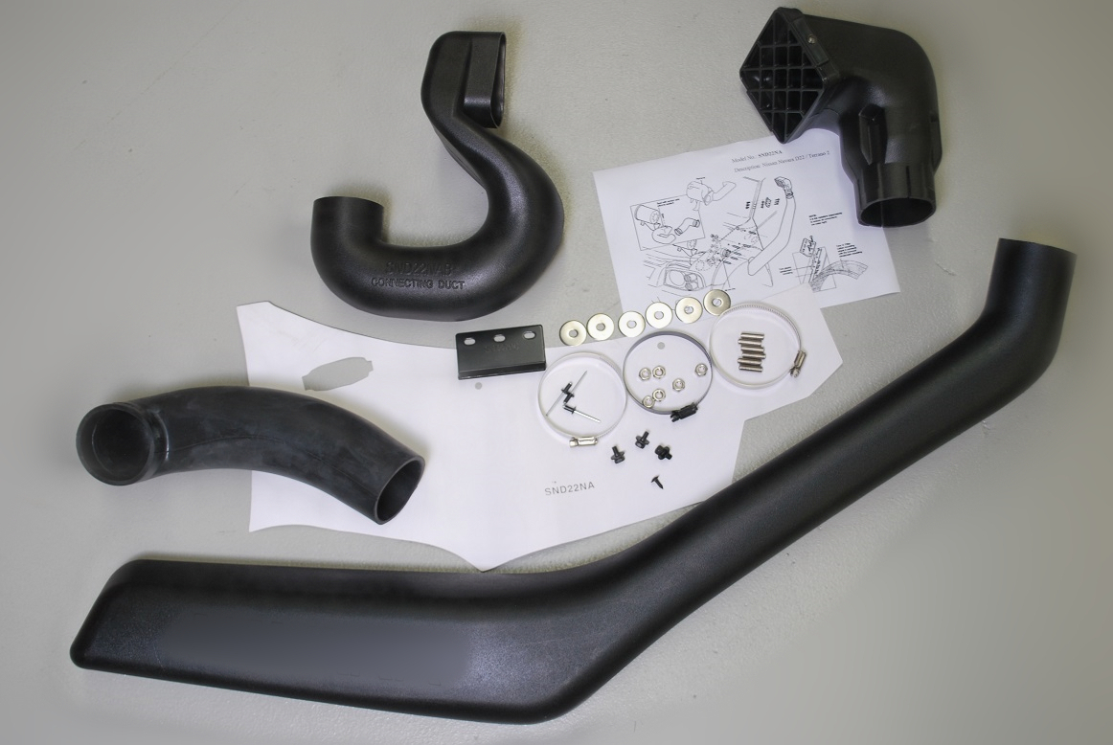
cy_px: 372
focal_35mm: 42
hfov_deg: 46.3
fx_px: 1300
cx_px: 556
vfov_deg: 32.0
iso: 200
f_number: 4.5
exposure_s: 1/30
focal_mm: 28
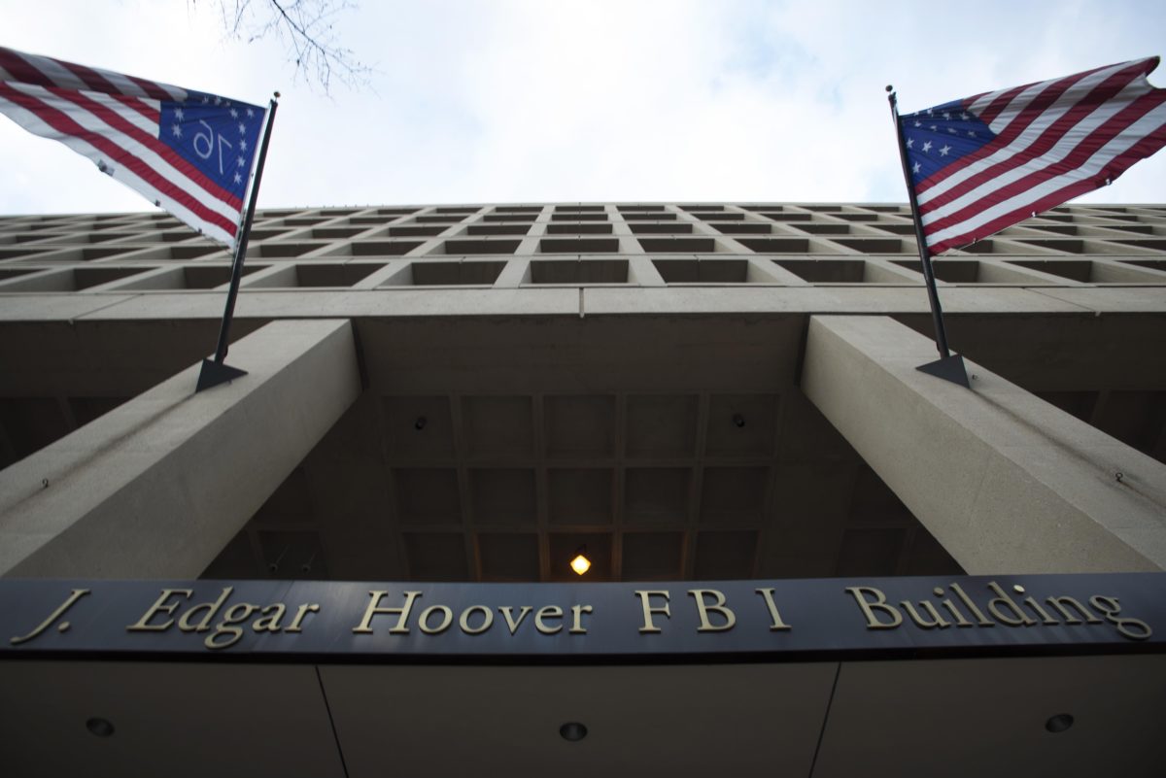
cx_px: 583
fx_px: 551
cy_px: 389
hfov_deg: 93.3
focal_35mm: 17
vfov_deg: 70.5
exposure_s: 1/15
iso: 100
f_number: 5.6
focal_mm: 17
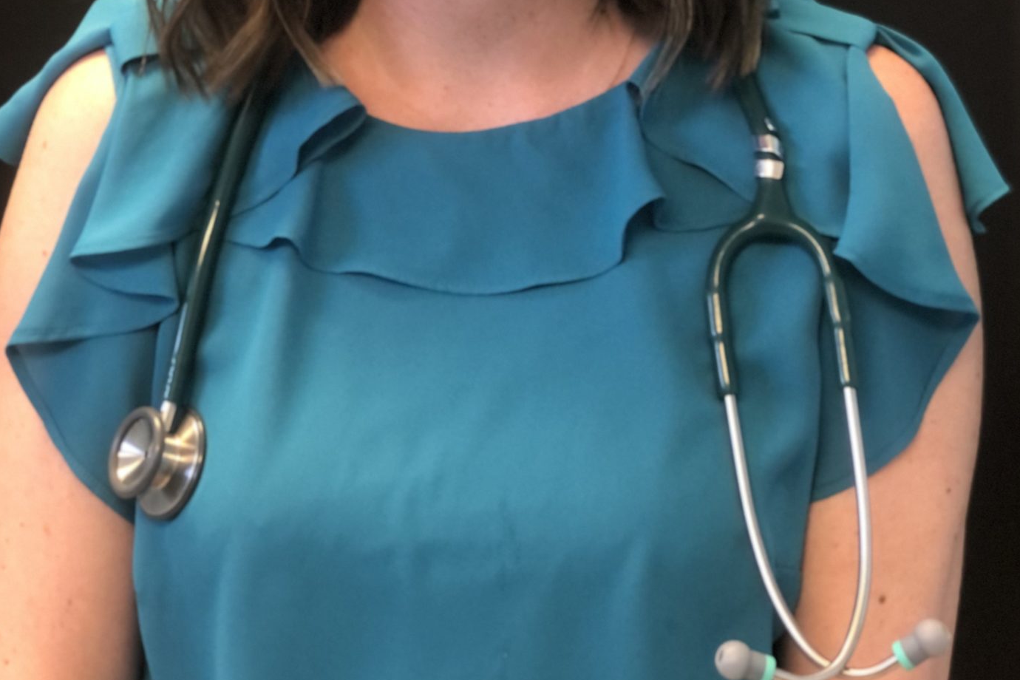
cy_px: -18
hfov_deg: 23.1
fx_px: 2493
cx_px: 469
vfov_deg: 15.2
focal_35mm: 88
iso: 160
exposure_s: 1/30
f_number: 2.8
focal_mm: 6.6
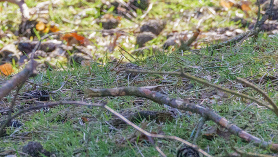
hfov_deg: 1.4
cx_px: -224
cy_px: -103
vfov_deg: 0.8
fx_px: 11242
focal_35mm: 1524
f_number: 11
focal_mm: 400
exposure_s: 1/1000
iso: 6400
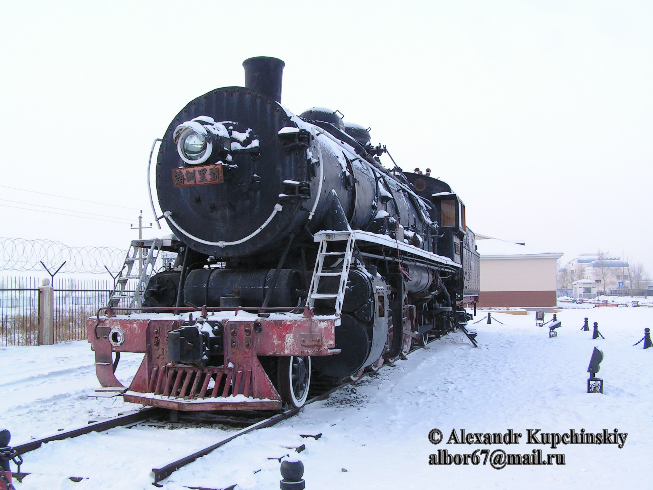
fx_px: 717
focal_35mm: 38
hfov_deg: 49.0
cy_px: 245
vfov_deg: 37.7
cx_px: 326
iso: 50
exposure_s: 1/60
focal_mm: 6.3
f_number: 5.6
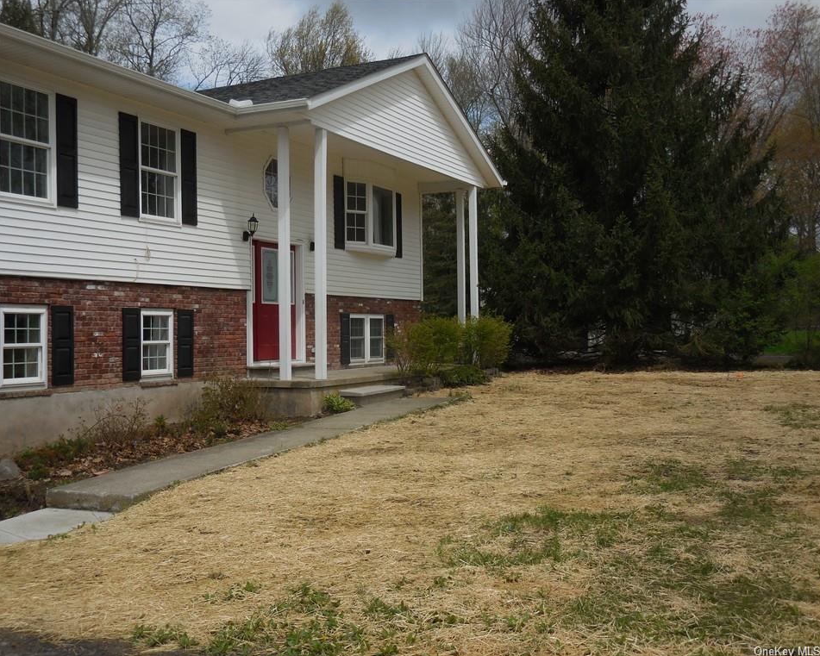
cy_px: 328
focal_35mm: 41
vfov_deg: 36.5
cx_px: 385
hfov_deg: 44.8
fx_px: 995
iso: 125
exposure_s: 1/1600
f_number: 3.9
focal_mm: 7
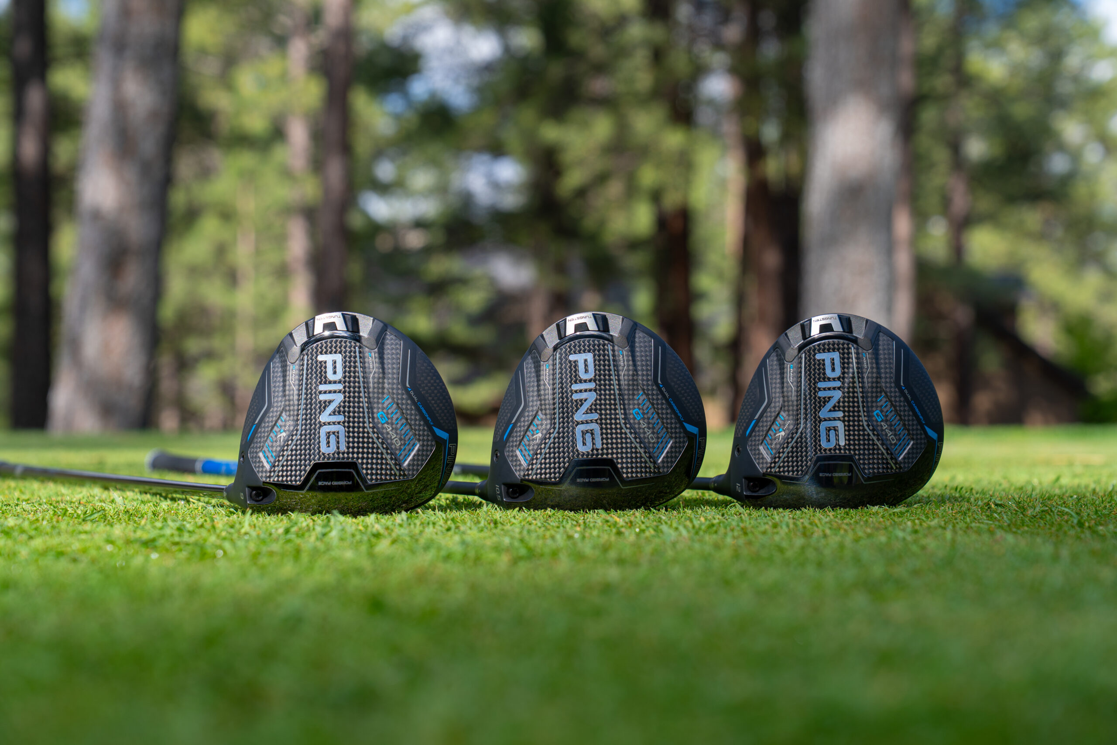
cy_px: 372
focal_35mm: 70
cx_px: 558
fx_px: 2172
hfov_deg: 28.8
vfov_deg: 19.5
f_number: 5.6
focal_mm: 70
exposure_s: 1/160
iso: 160
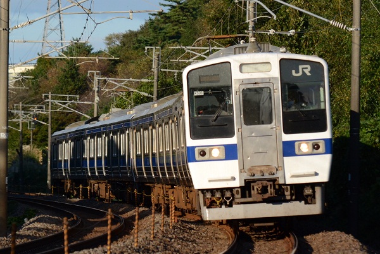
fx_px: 3483
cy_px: 127
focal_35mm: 330
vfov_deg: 4.2
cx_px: 190
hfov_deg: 6.2
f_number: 7.1
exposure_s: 1/3200
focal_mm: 220
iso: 800
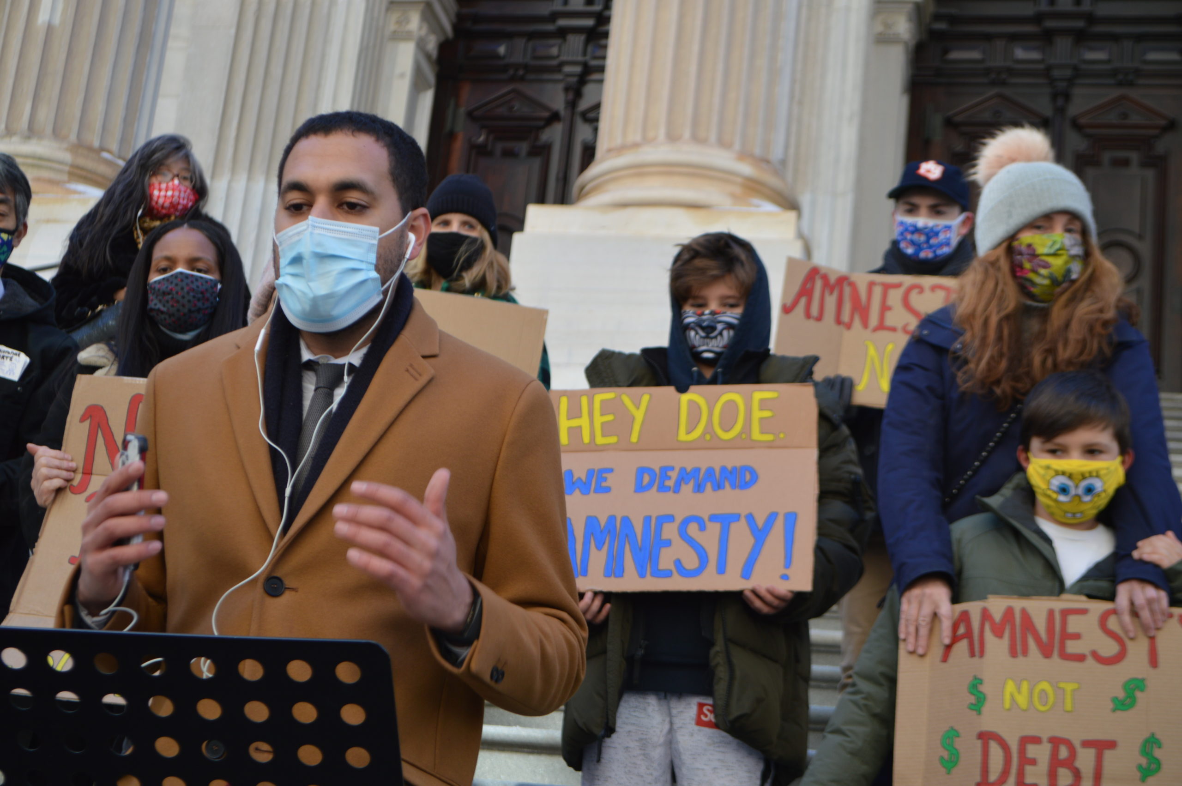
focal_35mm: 66
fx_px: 2165
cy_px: 393
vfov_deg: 20.6
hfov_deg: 30.5
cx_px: 591
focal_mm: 44
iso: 140
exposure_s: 1/125
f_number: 5.6
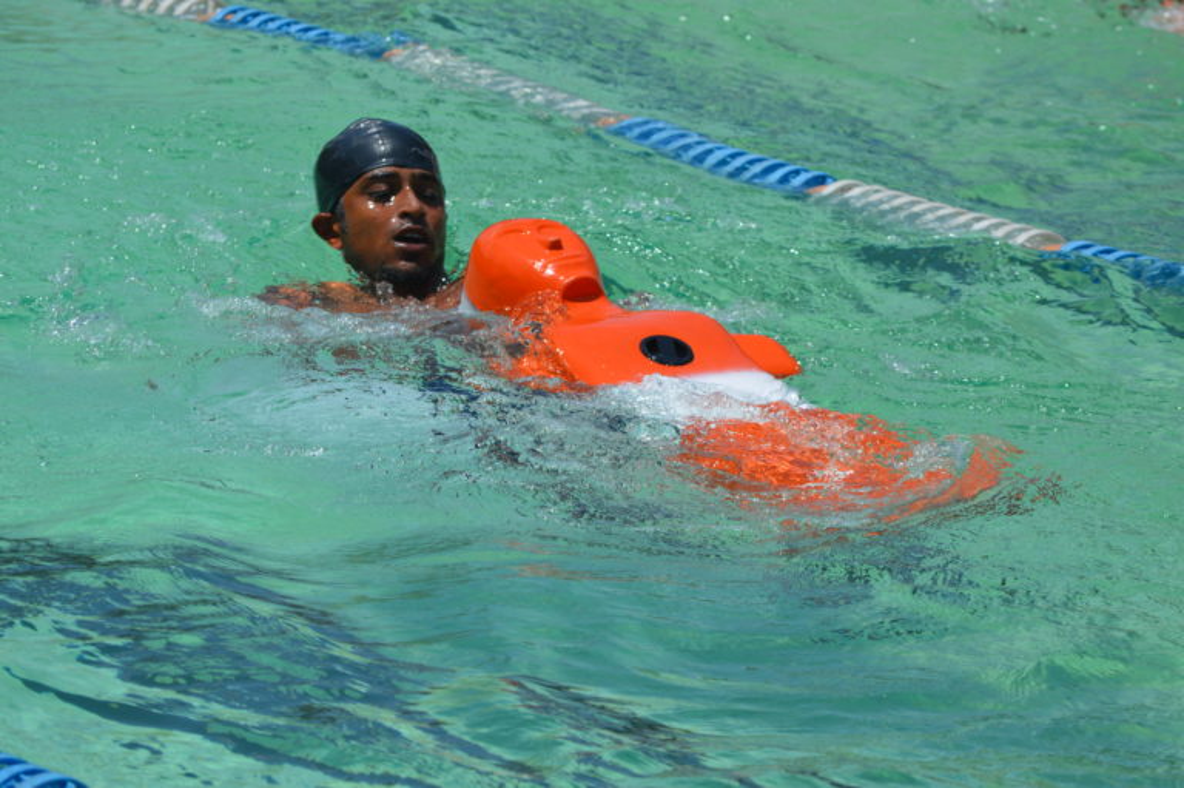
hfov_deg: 7.9
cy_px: 394
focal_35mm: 262
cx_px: 592
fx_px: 8627
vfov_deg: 5.2
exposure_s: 1/2000
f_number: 7.1
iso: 320
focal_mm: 175
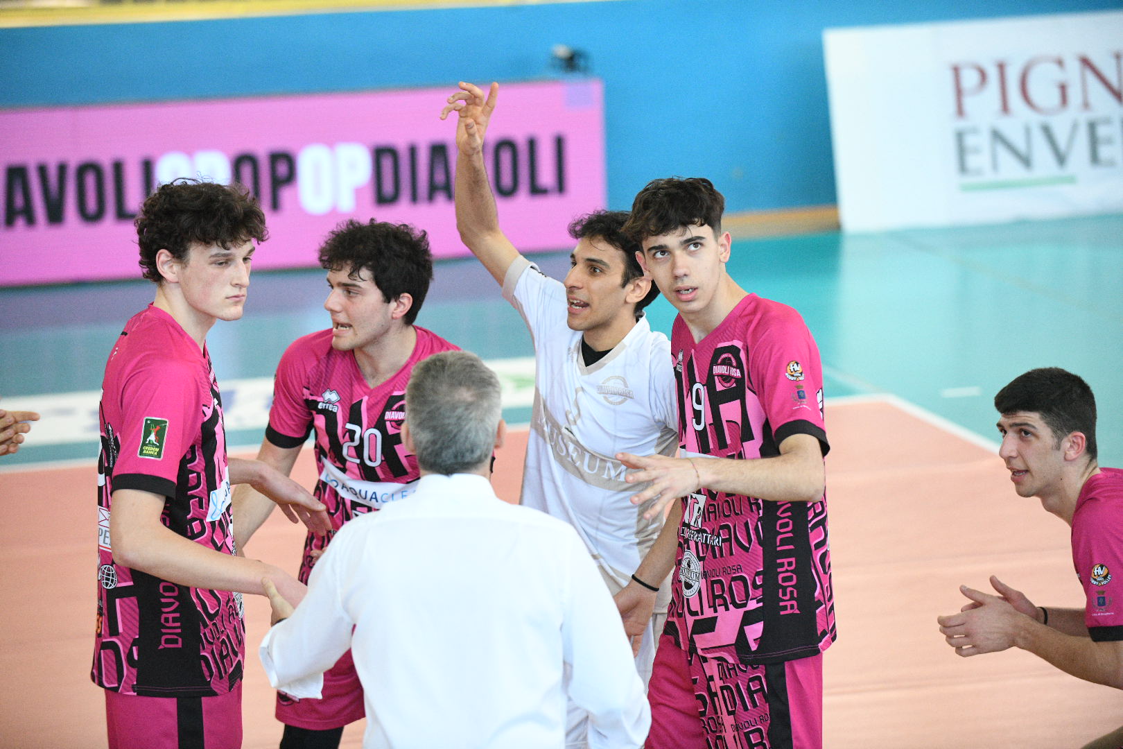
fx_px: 4211
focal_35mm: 135
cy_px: 374
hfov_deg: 15.2
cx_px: 562
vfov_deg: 10.2
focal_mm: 135
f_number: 3.2
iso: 6400
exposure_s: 1/1000
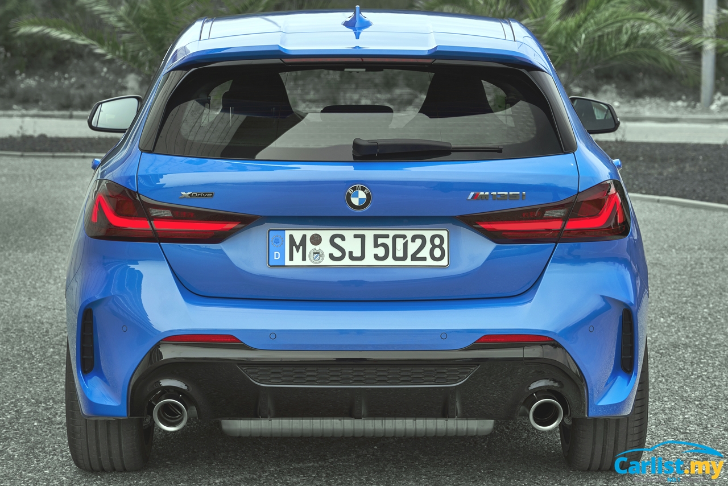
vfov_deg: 13.0
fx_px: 2124
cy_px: 243
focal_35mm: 105
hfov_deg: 19.5
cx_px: 364
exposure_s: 1/125
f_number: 8
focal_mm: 105
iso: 200
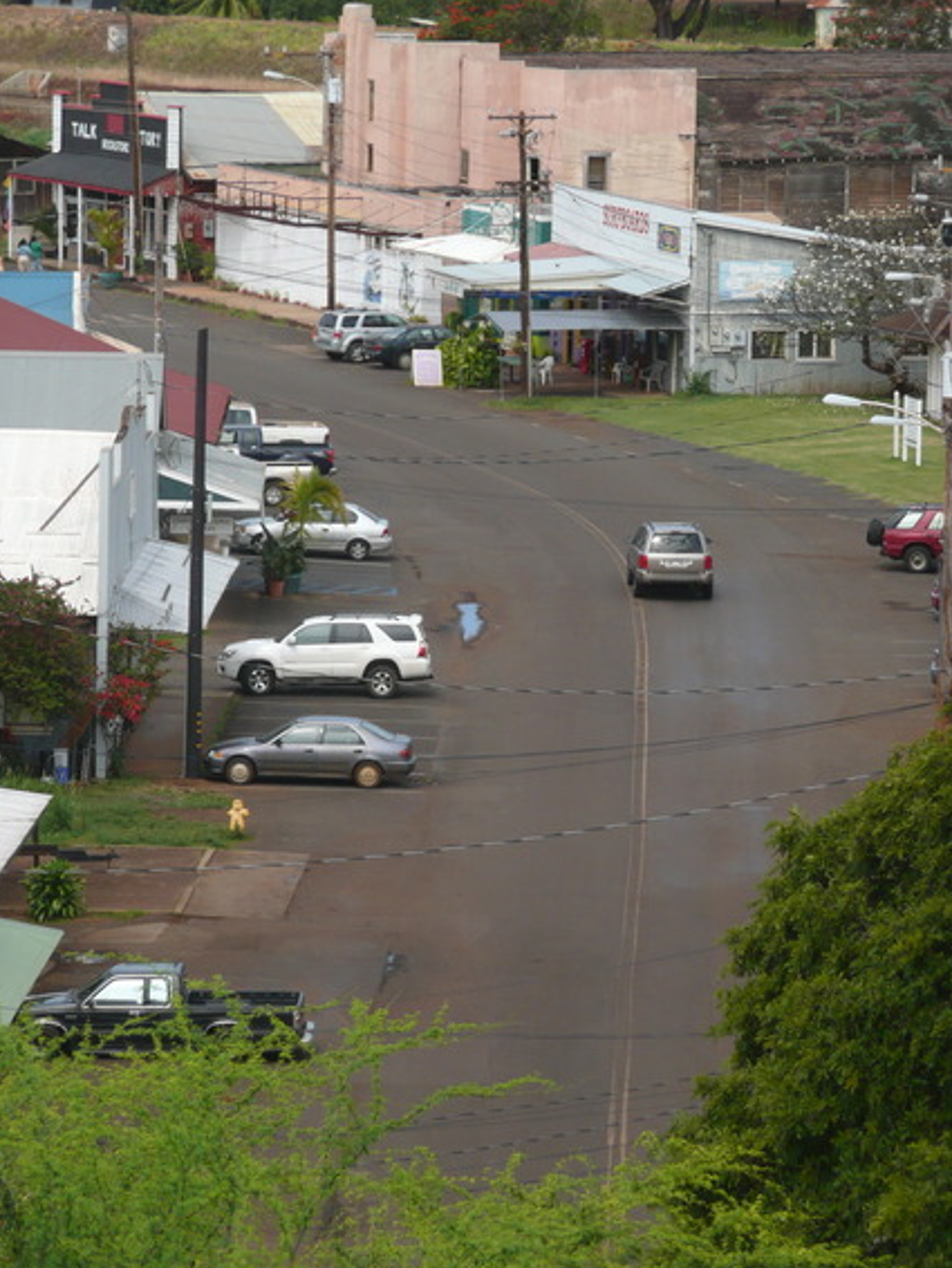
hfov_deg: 6.5
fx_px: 8428
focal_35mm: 230
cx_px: 456
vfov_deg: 8.6
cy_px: 632
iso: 100
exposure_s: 1/400
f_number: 4.8
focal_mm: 34.8
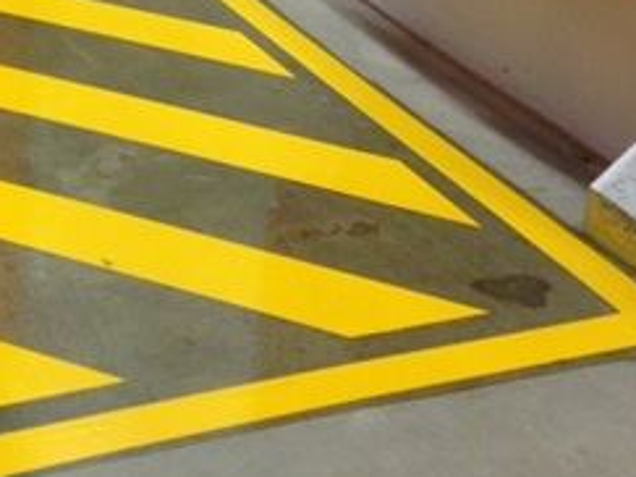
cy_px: -73
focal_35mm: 87
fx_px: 1598
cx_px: 34
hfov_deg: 21.9
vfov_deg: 16.4
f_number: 2.4
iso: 160
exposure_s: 1/20
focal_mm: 4.12
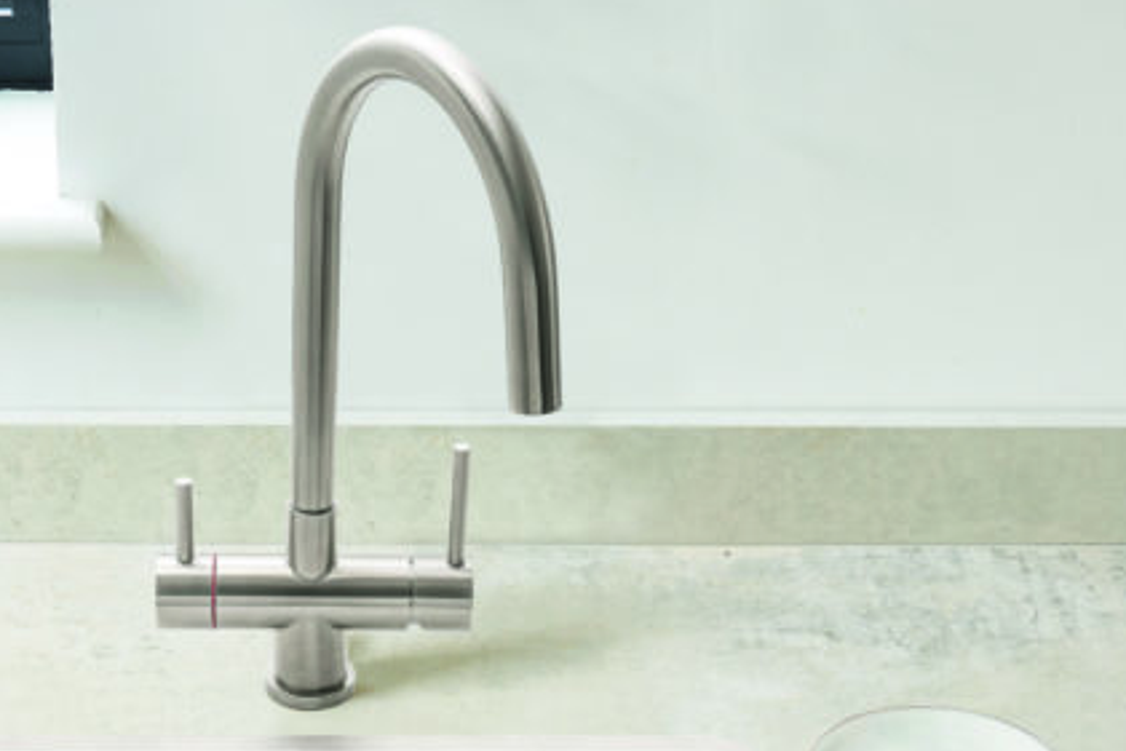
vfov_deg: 16.9
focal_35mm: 80
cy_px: 633
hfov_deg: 25.1
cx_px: 308
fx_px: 2503
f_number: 10
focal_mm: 34
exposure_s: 1/15
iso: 64
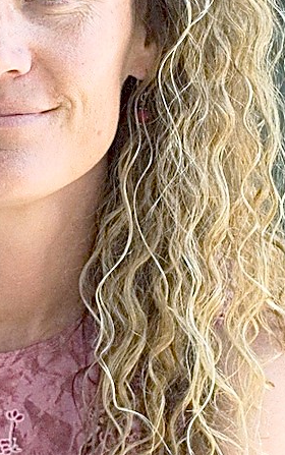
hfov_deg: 15.6
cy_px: 305
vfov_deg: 25.1
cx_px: -3
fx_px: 1017
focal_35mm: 82
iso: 320
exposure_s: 1/160
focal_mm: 20
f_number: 4
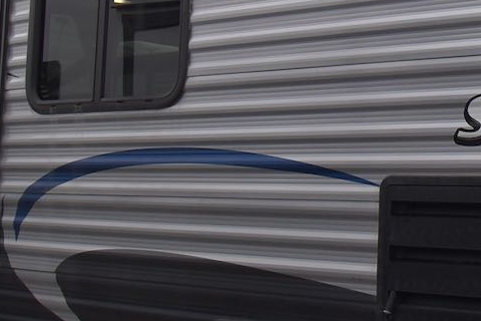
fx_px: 749
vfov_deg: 23.9
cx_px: 614
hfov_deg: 29.3
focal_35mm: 56
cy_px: 77
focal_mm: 10
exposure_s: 1/250
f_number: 8
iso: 320
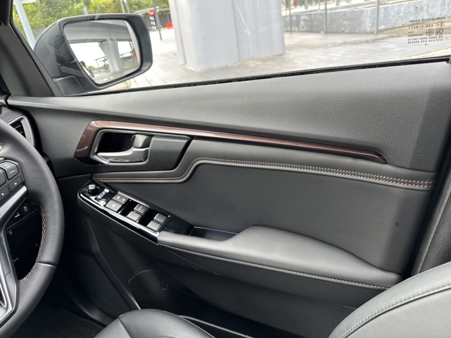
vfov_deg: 56.8
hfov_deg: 71.6
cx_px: 226
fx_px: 313
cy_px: 169
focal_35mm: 24
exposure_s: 1/121
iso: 80
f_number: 1.78
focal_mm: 6.86
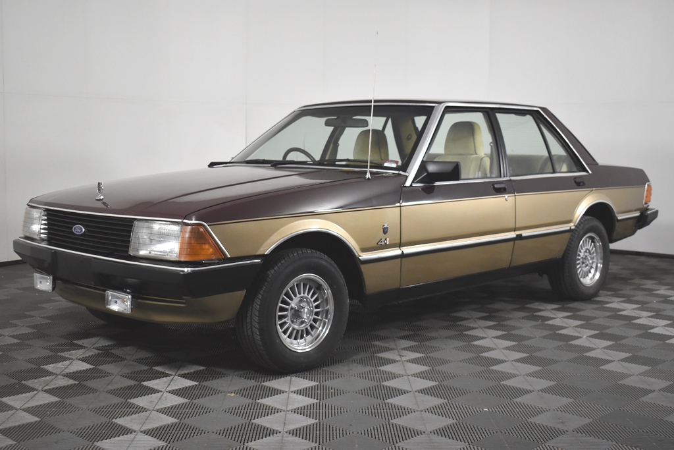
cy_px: 225
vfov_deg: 29.0
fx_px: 871
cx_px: 337
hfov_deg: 42.3
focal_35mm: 46
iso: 1600
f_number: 4.2
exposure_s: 1/800
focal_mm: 31
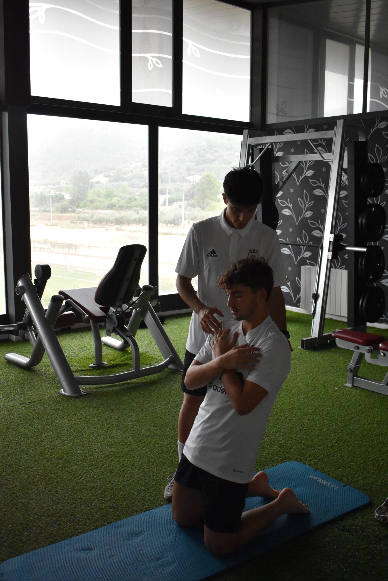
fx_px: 582
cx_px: 194
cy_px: 290
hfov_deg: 36.9
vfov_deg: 53.1
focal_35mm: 36
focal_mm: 24
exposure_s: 1/320
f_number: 3.8
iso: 3200
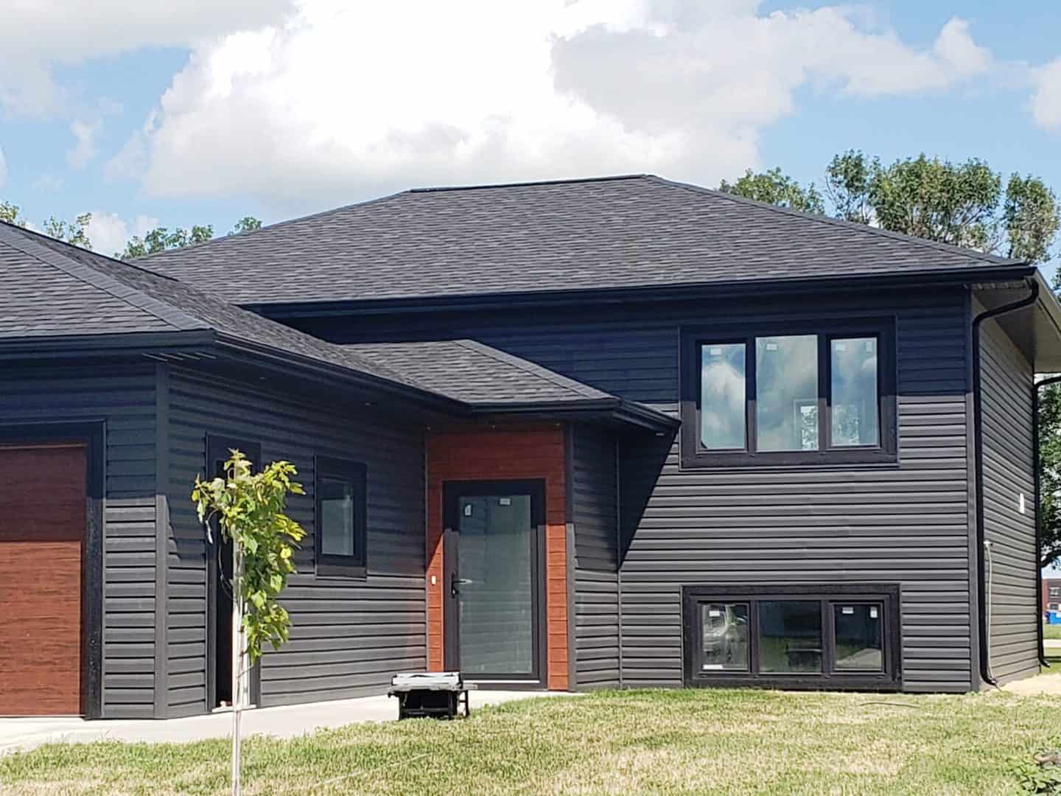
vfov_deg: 53.1
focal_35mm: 26
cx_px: 530
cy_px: 398
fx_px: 797
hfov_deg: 67.3
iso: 50
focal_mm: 4.3
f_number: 2.4
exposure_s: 1/1501
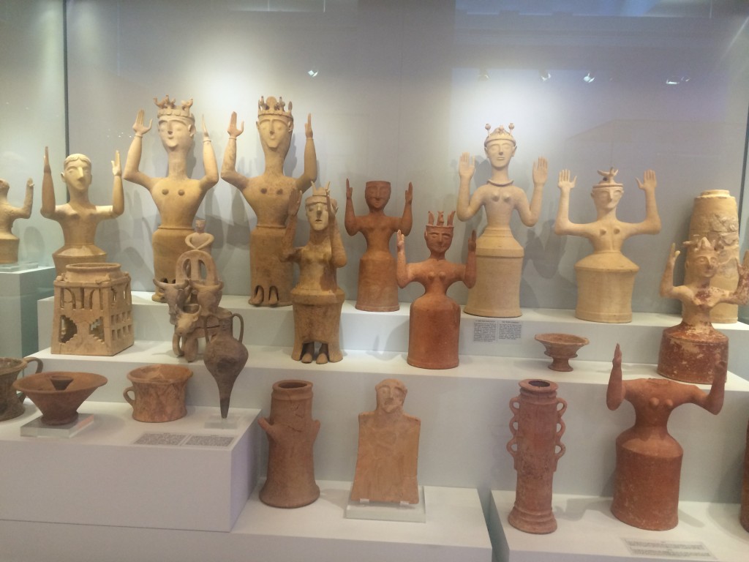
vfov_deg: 48.2
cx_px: 374
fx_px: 627
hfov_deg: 61.7
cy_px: 281
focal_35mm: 29
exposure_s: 1/30
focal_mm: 4.15
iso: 100
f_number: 2.2
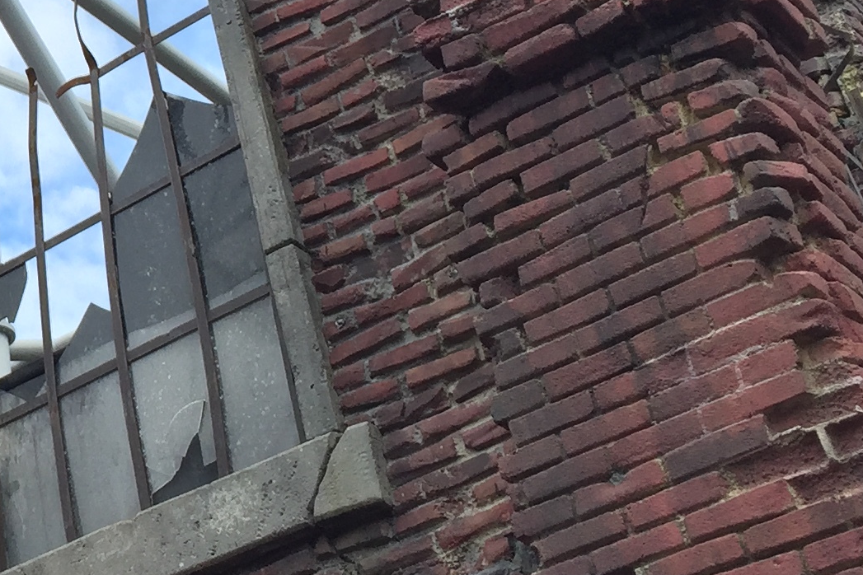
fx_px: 2253
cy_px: -128
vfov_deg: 14.1
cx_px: -203
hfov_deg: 20.2
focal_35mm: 94
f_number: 2.2
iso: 32
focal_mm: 4.15
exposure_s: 1/1163
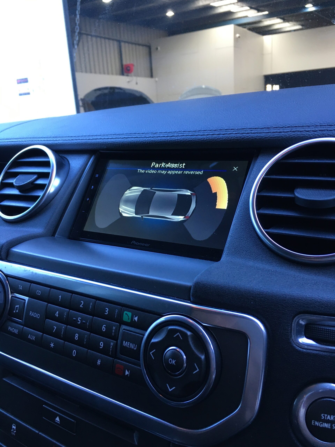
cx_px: 168
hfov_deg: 48.2
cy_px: 224
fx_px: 374
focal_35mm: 29
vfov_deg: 61.7
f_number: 2.2
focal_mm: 4.15
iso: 50
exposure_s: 1/33
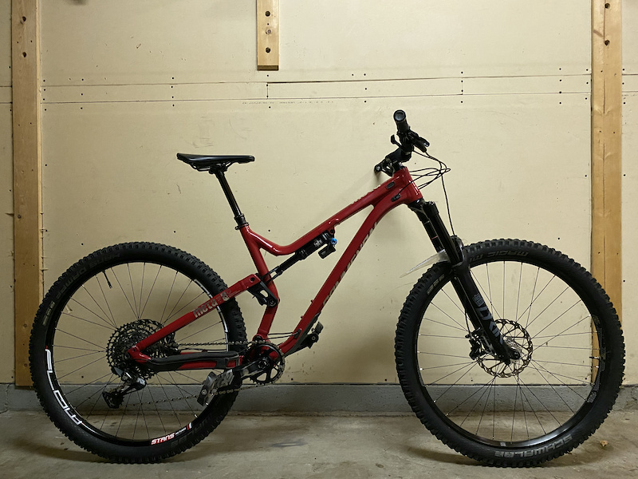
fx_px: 479
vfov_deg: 53.1
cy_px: 240
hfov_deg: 67.3
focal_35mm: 26
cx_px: 319
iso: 500
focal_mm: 4.25
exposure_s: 1/40
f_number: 1.8
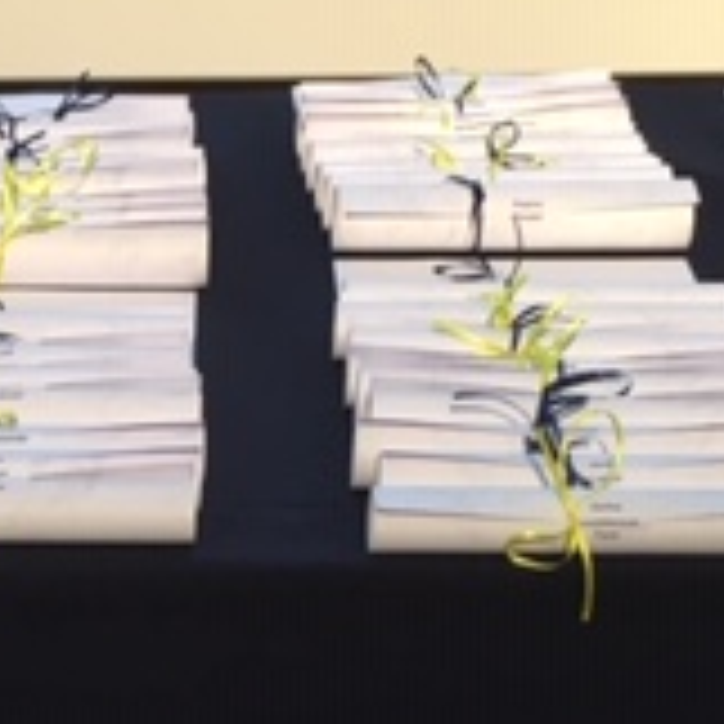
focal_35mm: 102
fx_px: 2414
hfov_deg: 16.8
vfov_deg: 16.4
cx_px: 31
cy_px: 850
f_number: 2.2
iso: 80
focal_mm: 4.15
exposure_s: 1/33
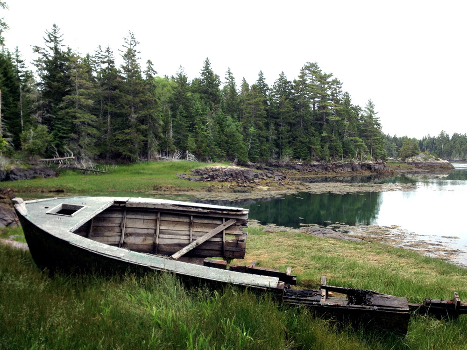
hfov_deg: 52.6
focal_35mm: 35
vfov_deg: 40.7
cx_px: 234
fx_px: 472
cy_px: 175
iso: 50
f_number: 2.4
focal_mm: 4.28
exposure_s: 1/158
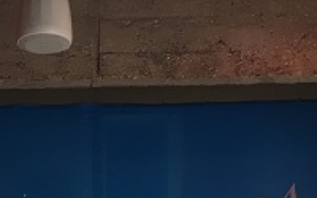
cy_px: 388
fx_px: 890
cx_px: 78
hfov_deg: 20.0
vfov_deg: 11.5
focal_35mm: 103
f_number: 2.2
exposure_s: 1/33
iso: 80
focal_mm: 4.15
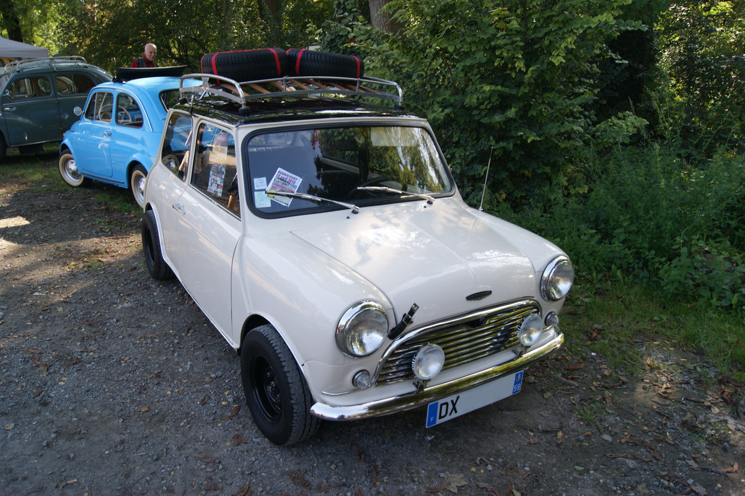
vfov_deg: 47.9
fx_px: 558
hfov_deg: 67.4
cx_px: 372
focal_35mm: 27
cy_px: 248
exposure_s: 1/60
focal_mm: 18
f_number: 8
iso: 100
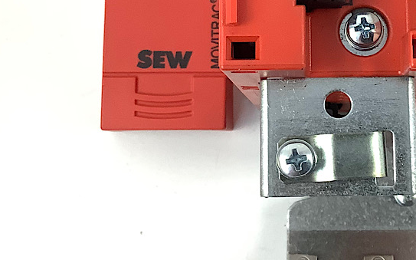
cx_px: 314
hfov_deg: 28.2
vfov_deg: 17.9
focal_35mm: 72
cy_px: 45
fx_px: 816
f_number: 2.4
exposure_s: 1/50
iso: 100
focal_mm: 3.3
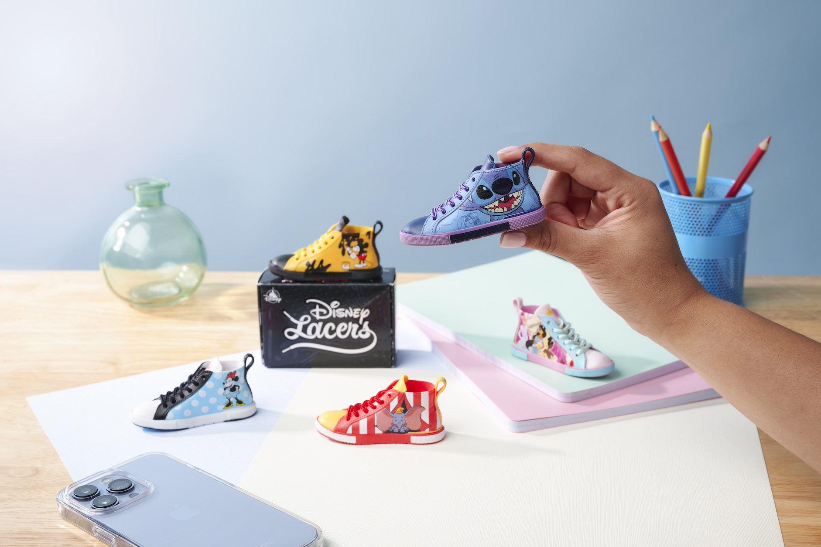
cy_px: 270
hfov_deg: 38.9
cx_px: 410
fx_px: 1163
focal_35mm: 51
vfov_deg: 26.5
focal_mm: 50
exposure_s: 1/125
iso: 80
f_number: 10
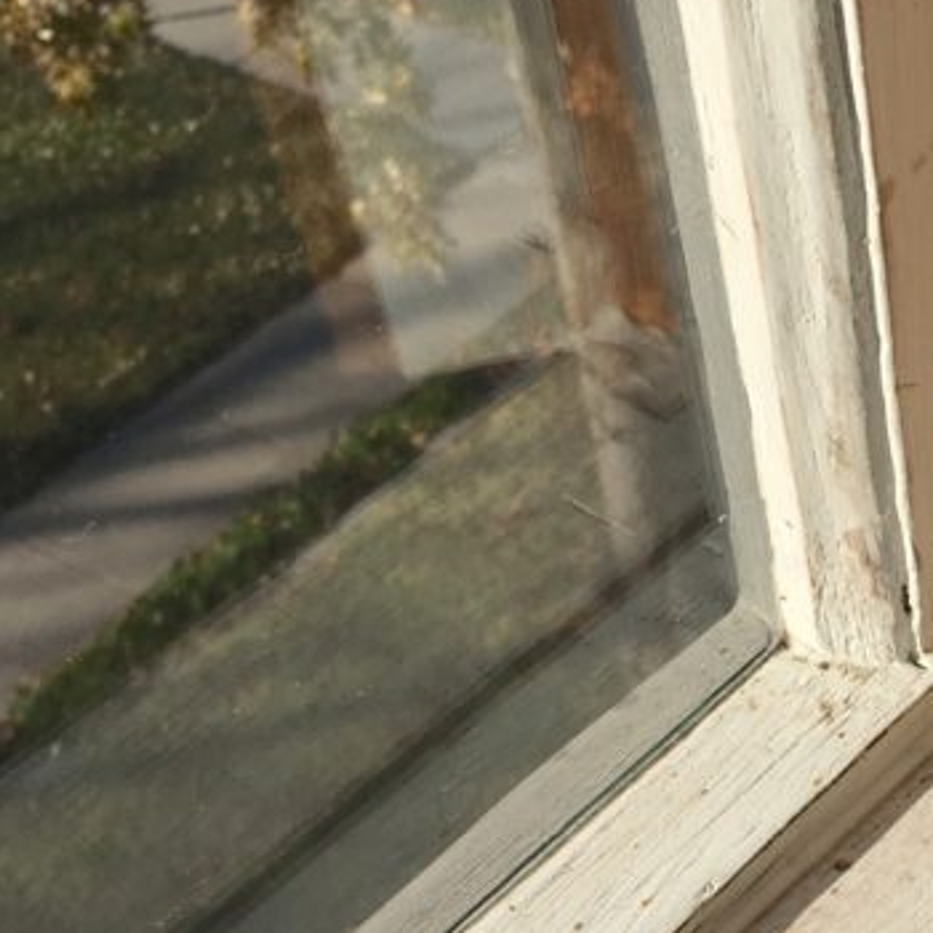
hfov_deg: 22.0
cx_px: 978
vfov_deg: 22.9
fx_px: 2287
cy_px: 642
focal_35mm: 75
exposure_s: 1/1972
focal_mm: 4.15
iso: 25
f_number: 2.2
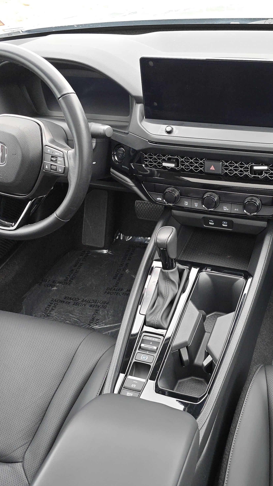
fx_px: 438
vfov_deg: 58.0
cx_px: 198
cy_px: 244
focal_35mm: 34
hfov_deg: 34.1
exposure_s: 1/180
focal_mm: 6.3
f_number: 1.7
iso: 160
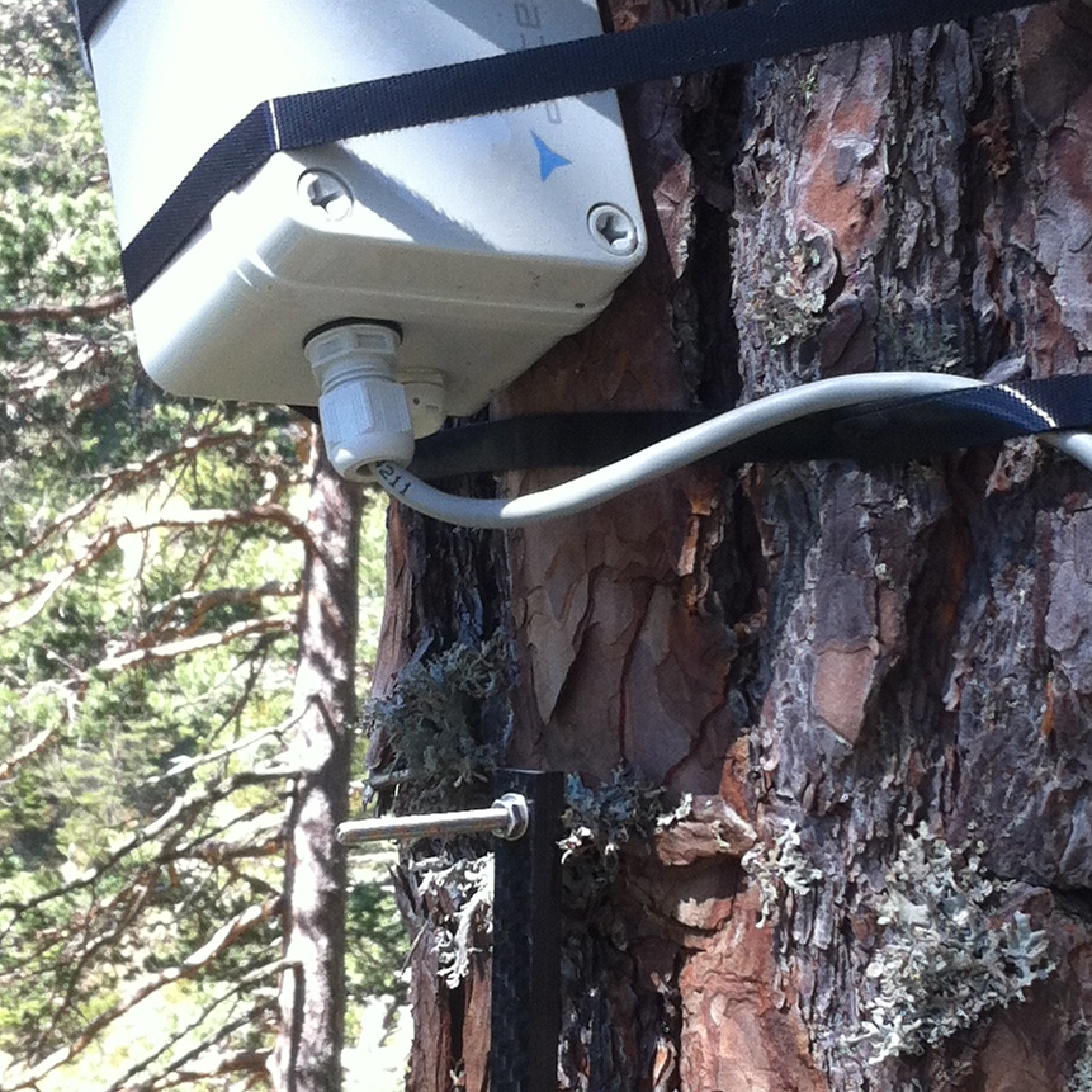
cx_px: 750
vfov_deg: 18.6
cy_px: 691
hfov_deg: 18.6
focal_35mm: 93
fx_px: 3319
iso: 80
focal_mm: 3.85
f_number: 2.8
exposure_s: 1/114
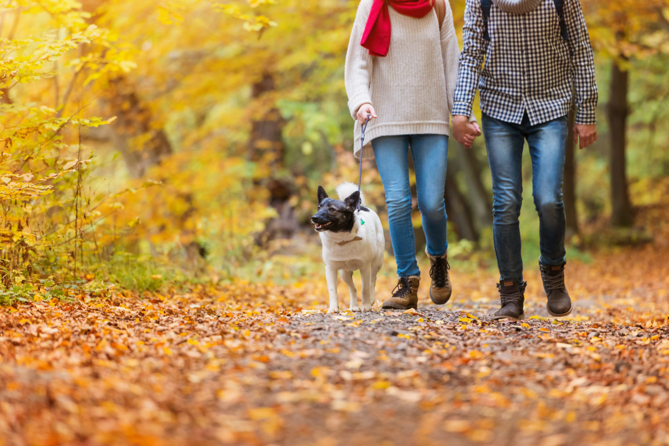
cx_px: 334
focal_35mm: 200
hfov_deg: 10.3
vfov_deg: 6.9
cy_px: 223
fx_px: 3718
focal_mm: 200
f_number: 3.5
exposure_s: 1/250
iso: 1250
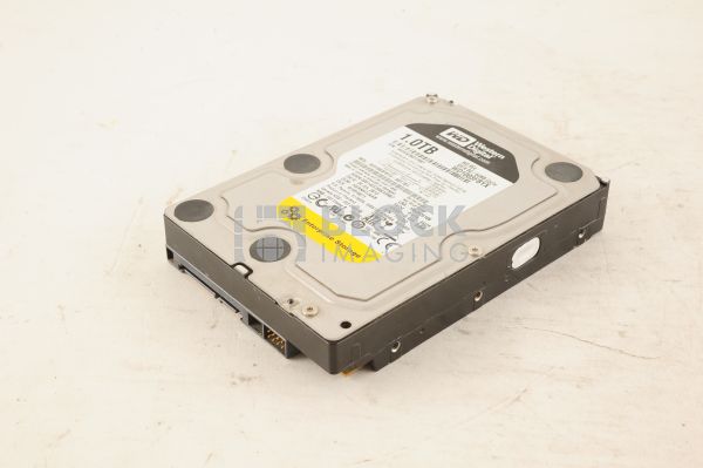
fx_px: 976
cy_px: 234
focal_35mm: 50
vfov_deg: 26.9
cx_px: 352
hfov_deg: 39.6
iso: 1600
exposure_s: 1/200
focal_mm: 50
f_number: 14
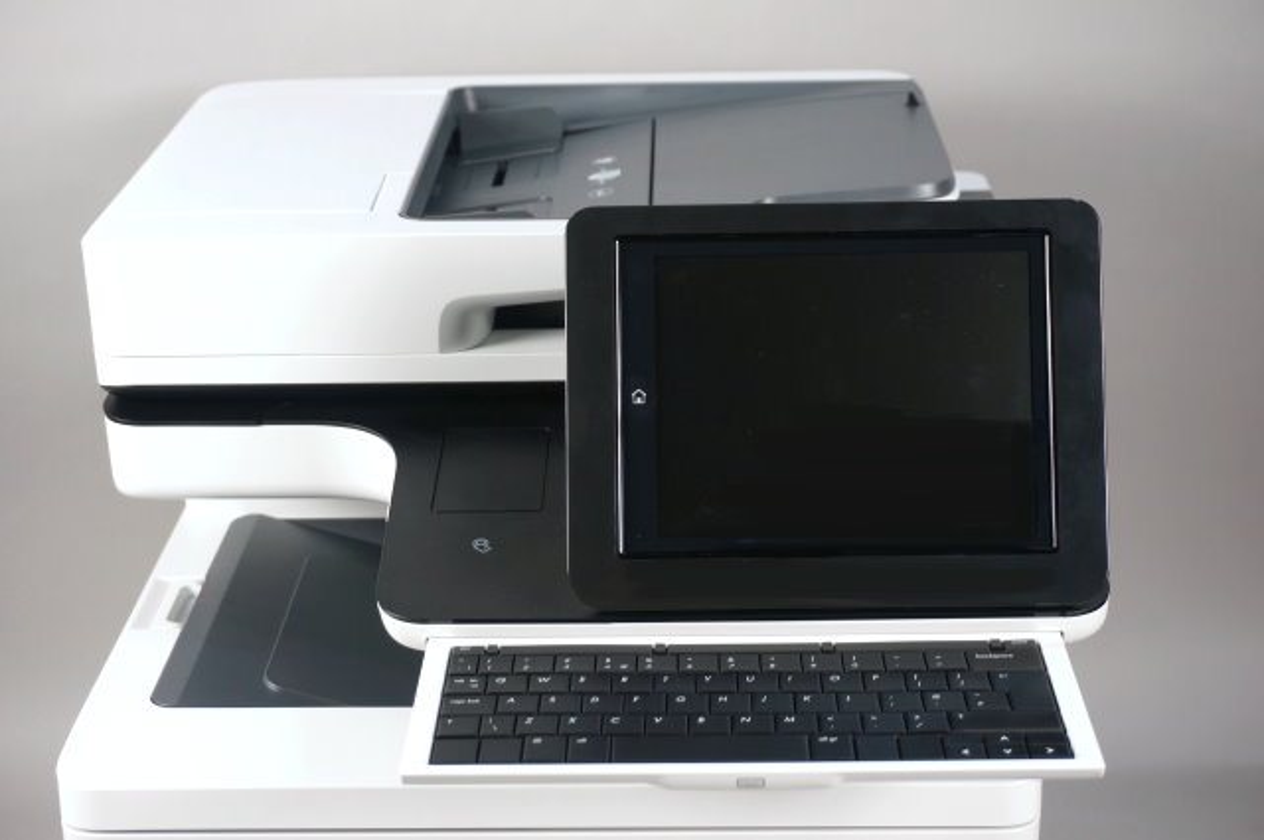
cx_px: 632
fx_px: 2209
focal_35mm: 63
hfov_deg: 31.9
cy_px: 420
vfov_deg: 21.5
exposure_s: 1/80
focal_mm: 42
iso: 400
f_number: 5.6
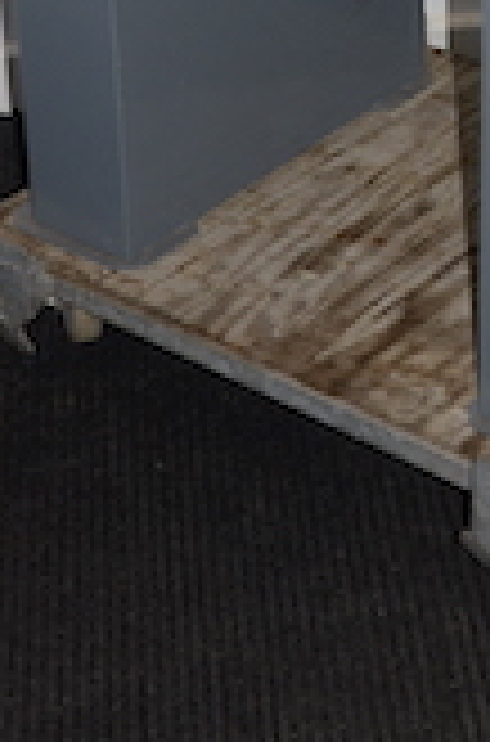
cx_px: 445
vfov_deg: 17.6
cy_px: -148
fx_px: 2280
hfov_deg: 12.2
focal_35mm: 111
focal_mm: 30
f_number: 13
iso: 800
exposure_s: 1/60
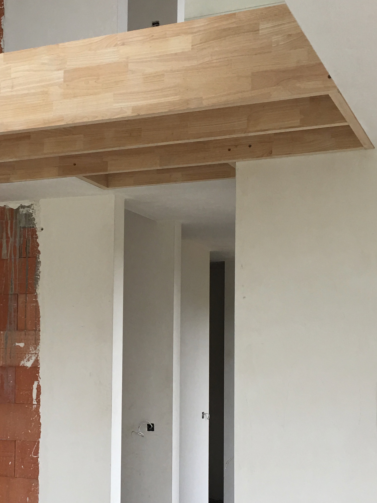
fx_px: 842
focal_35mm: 58
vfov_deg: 33.1
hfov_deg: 24.8
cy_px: 317
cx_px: 68
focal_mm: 4.15
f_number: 2.2
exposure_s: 1/33
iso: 25
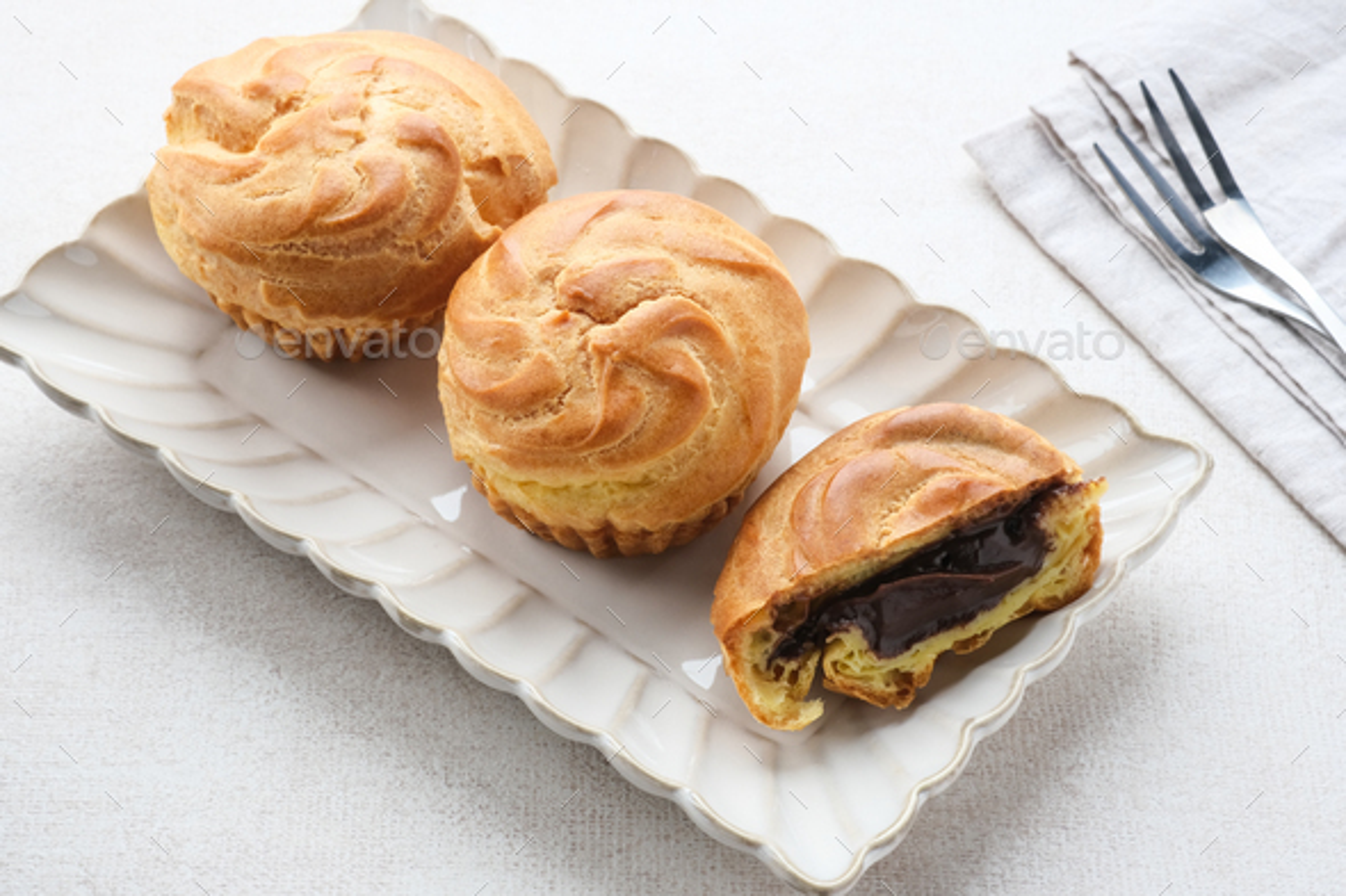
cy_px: 448
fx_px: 3140
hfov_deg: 24.2
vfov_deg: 16.3
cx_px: 673
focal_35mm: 84
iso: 500
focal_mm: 56
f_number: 11
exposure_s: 1/100
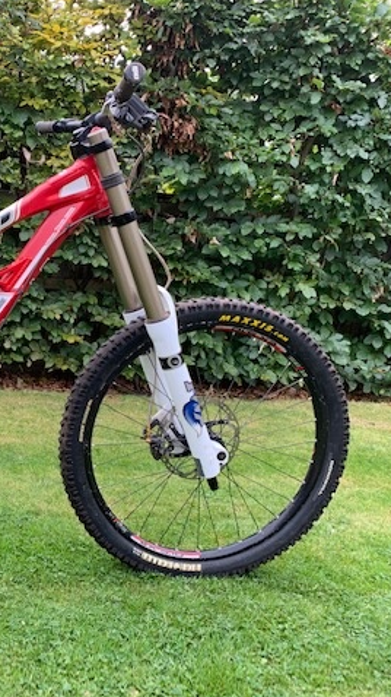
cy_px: 349
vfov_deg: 52.8
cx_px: -32
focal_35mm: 38
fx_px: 701
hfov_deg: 28.5
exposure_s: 1/148
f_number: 1.8
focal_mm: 4.25
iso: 25
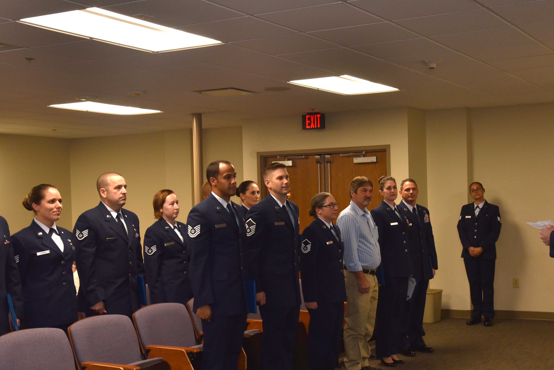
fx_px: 800
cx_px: 327
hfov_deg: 38.1
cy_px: 214
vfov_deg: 26.0
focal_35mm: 52
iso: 640
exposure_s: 1/60
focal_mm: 35
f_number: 6.3
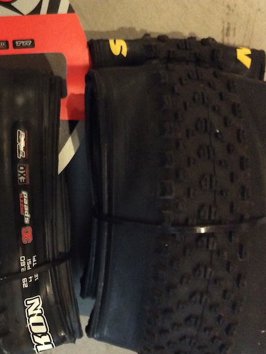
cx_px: 45
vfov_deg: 43.9
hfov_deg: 32.5
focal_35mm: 43
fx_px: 441
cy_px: 177
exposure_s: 1/15
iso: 800
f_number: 2.4
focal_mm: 3.3
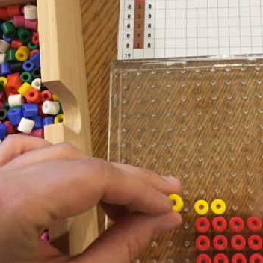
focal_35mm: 56
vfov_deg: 30.2
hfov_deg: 30.3
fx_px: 481
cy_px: 73
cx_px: 176
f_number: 2.2
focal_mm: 4.15
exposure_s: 1/33
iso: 40
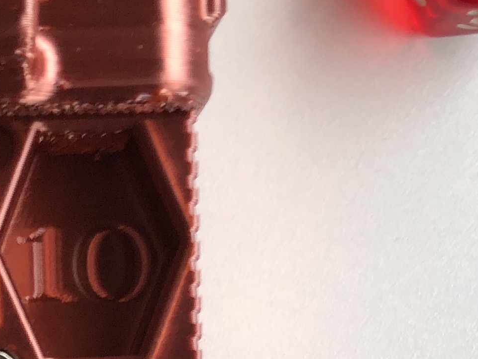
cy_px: 605
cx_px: 17
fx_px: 1616
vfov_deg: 11.9
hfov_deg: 16.5
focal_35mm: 117
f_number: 1.8
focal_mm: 3.99
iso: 40
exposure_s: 1/120
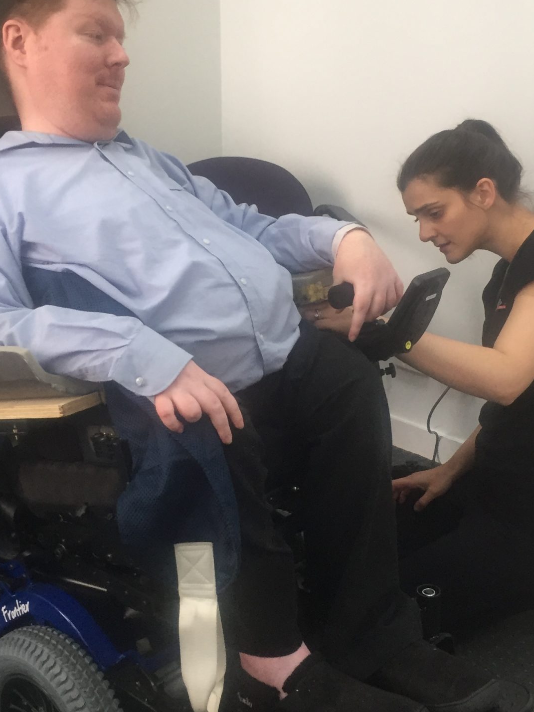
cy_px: 379
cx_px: 259
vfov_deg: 36.8
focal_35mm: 52
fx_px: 1070
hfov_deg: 28.0
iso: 64
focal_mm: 4.15
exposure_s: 1/33
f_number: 2.2
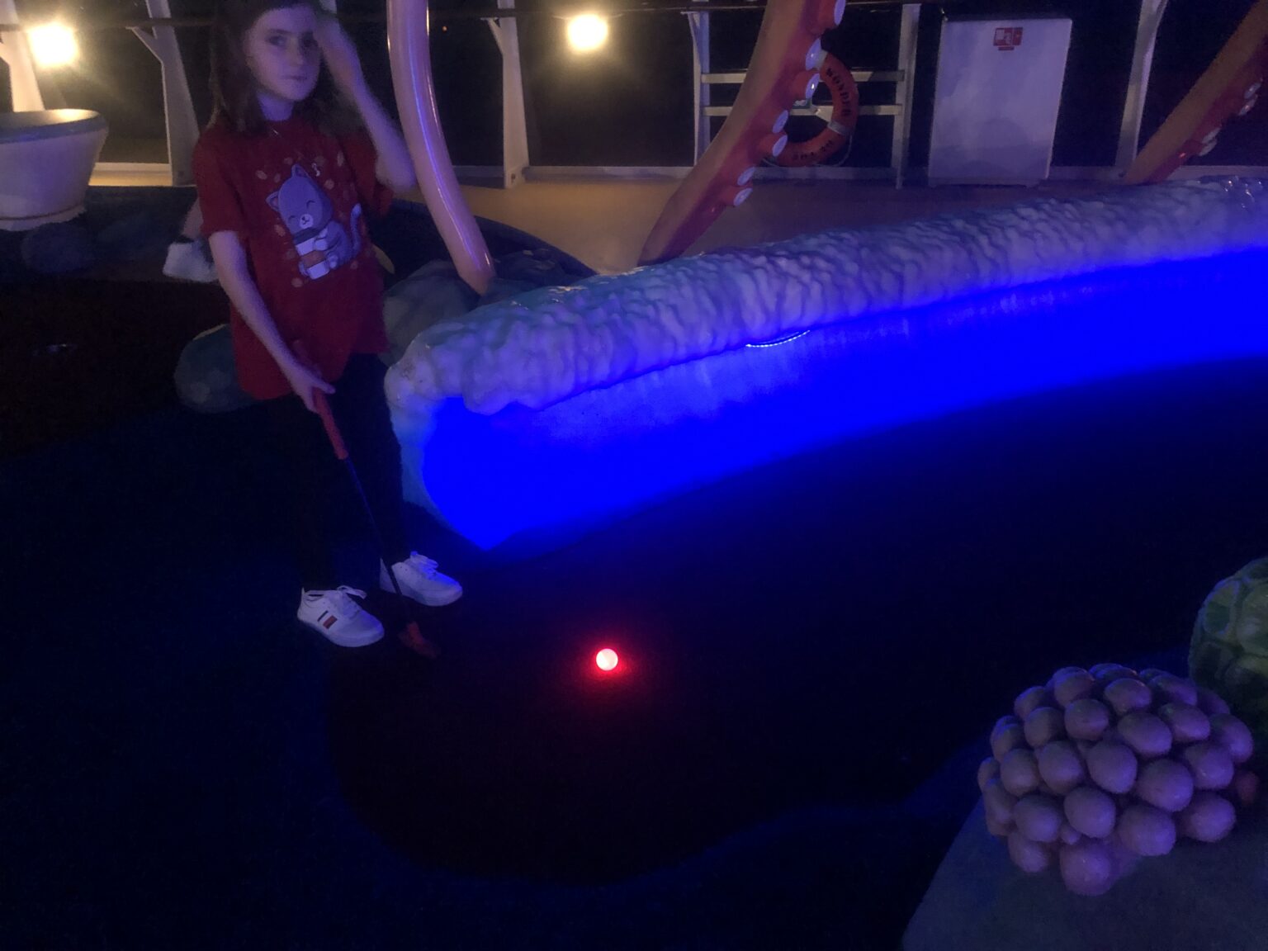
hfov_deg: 63.4
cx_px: 634
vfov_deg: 49.7
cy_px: 476
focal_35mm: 28
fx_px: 1026
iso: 100
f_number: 1.8
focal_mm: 3.99
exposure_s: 1/4
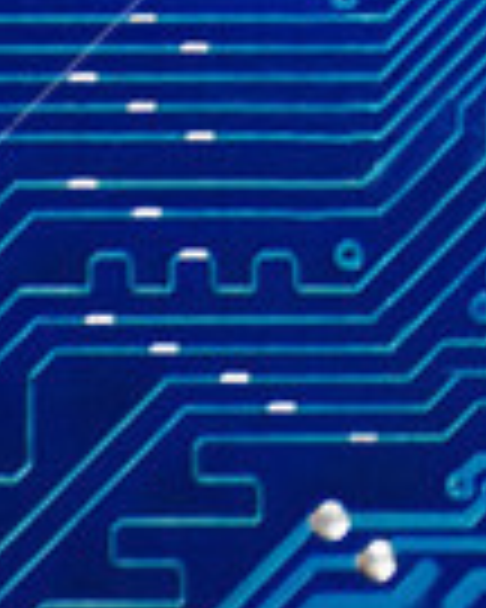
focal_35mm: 1446
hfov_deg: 1.1
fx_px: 25991
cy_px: -921
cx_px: 1060
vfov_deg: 1.3
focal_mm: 135
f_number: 11
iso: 100
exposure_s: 1/200
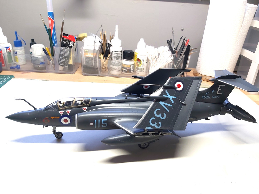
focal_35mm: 26
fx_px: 195
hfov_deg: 67.3
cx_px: 130
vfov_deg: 53.1
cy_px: 97
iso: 64
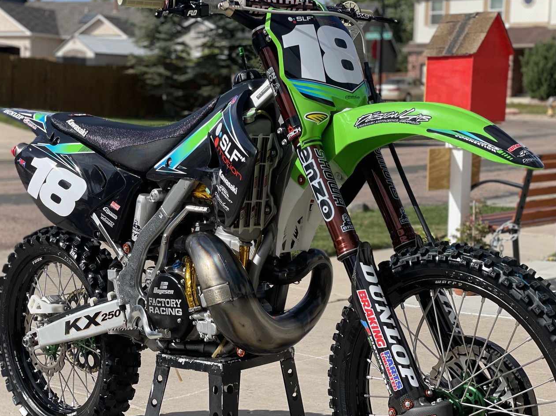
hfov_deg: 29.4
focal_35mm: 66
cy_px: 231
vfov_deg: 22.2
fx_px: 1060
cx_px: 247
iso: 32
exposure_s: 1/2179
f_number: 2
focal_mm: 6
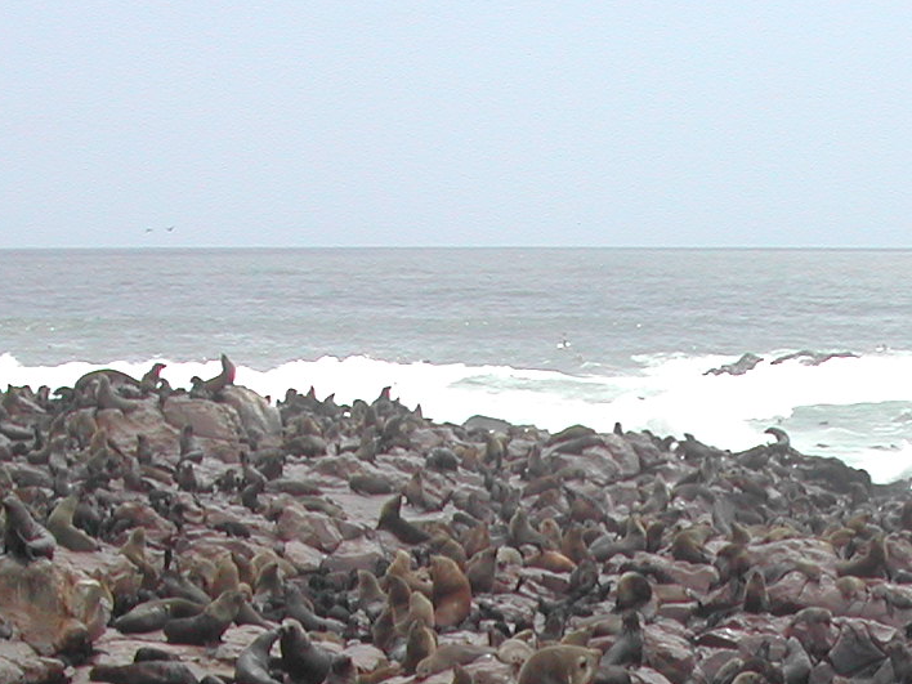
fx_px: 3583
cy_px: 800
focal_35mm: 136
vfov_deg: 10.7
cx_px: 768
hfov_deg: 14.4
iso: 100
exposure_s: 1/165
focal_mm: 10.1
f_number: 8.4
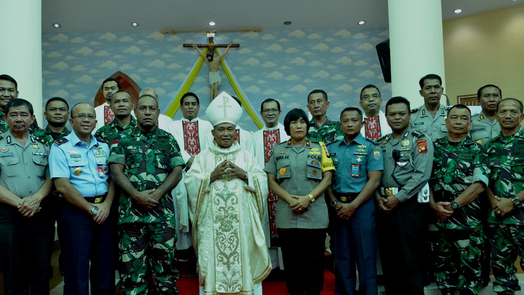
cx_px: 236
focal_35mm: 33
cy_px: 150
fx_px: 458
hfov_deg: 59.4
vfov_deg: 35.6
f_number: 5.6
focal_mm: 18
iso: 1600
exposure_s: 1/125
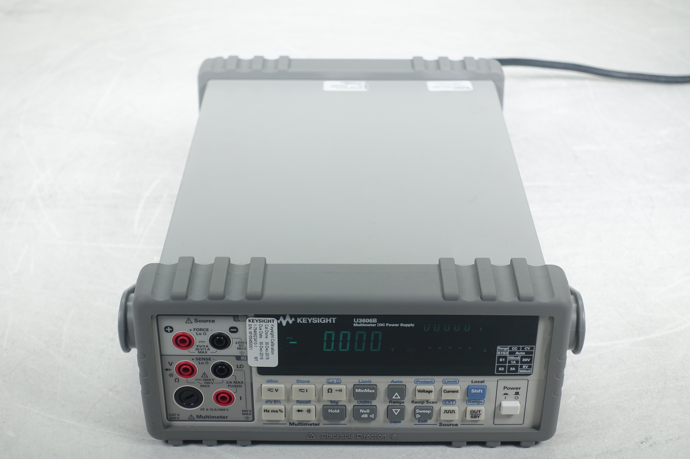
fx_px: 1150
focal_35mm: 60
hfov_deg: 33.4
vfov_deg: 22.6
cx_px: 343
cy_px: 228
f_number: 4
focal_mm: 21.79
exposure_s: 1/125
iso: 125
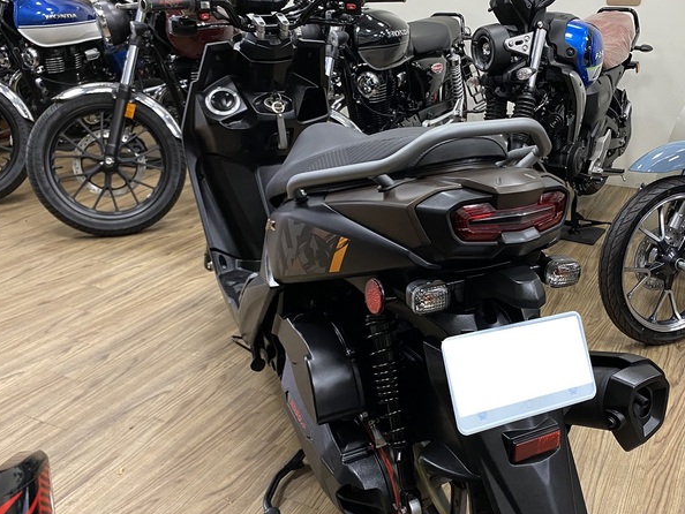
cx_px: 427
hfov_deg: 52.1
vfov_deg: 40.7
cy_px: 262
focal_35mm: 35
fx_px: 693
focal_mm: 4.25
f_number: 1.8
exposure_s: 1/60
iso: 320
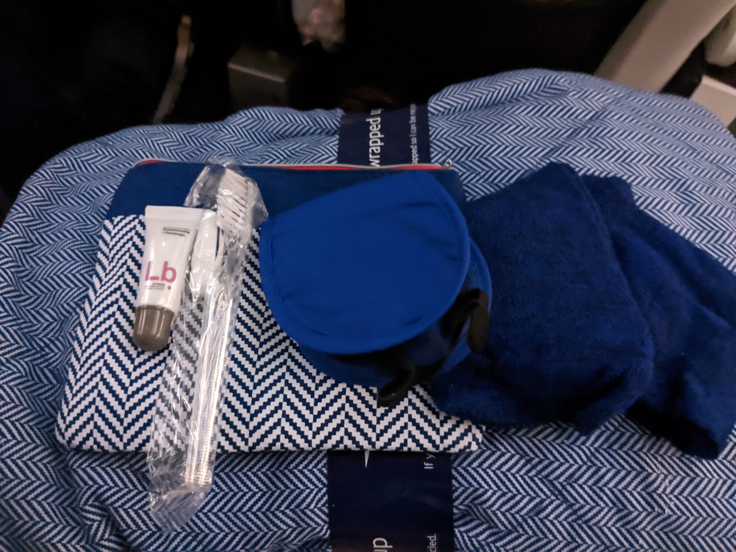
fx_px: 574
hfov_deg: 65.3
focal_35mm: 27
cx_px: 368
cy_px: 276
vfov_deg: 51.4
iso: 1791
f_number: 1.73
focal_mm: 4.38
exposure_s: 1/9.23
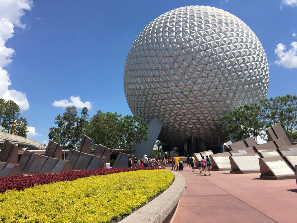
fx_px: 249
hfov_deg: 61.7
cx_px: 148
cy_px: 112
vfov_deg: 48.2
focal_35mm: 29
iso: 25
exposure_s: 1/1876
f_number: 2.2
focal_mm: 4.15
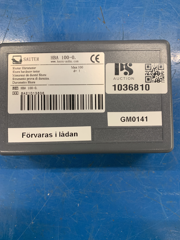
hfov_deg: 51.3
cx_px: 88
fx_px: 187
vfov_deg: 65.3
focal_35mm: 27
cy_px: 122
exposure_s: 1/101
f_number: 1.8
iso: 100
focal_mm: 4.25
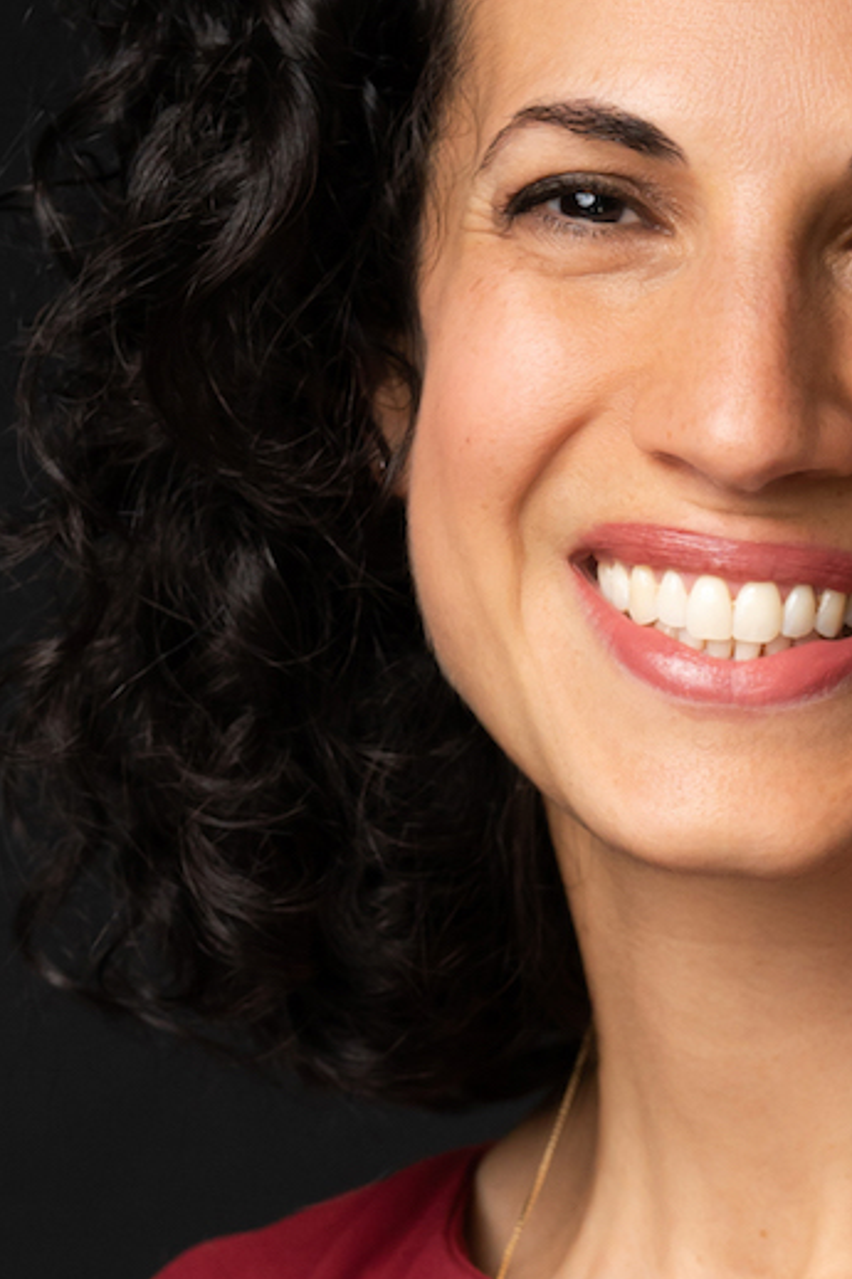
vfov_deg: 6.4
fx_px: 11367
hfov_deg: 4.3
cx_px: 837
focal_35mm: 320
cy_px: 704
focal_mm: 138
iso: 640
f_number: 6.3
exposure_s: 1/160
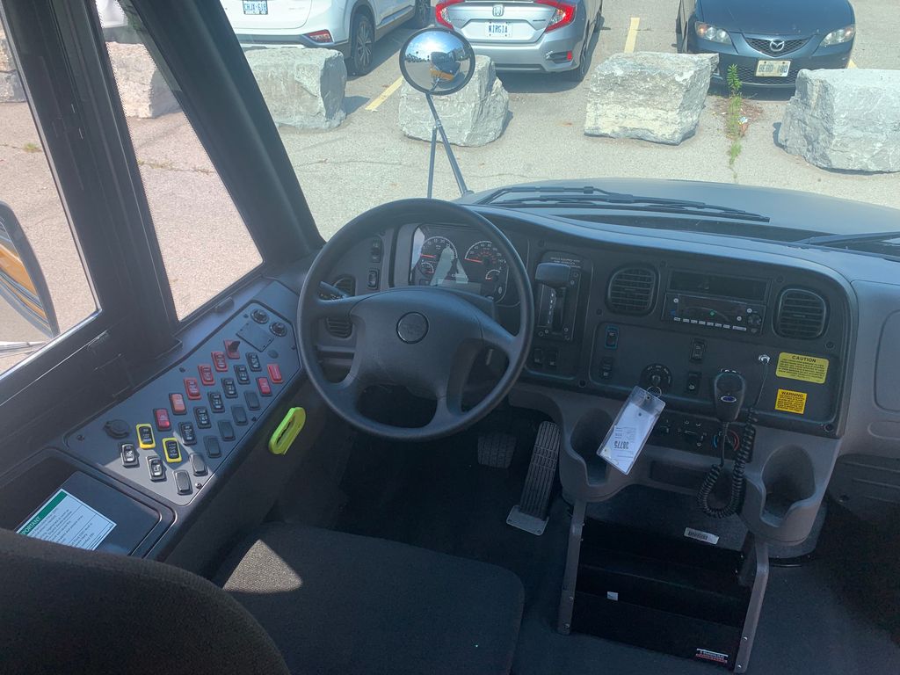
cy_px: 338
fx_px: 676
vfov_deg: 53.1
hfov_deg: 67.3
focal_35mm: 26
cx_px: 450
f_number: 1.8
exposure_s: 1/573
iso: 25
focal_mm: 4.25
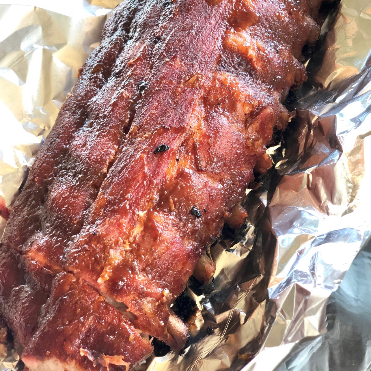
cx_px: 187
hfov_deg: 27.7
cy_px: 159
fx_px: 752
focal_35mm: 62
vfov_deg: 27.7
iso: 100
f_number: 2.4
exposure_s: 1/30
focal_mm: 6
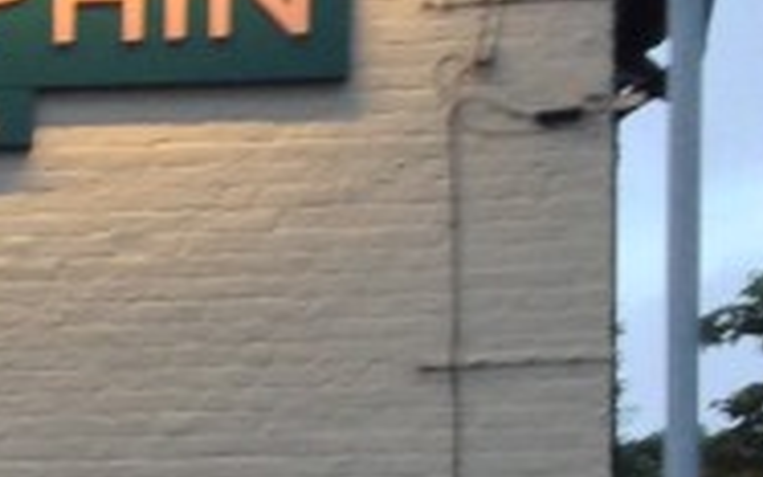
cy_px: 779
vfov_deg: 6.7
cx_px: -739
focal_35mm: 192
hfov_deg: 10.1
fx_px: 3994
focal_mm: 4.12
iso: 80
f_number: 2.4
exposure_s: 1/20
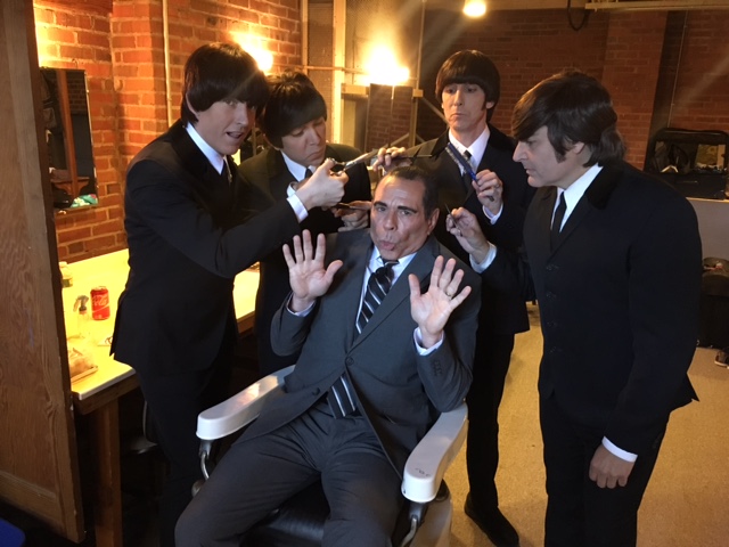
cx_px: 364
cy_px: 274
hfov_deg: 61.7
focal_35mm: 29
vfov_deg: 48.2
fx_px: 611
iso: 250
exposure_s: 1/15
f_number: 2.2
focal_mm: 4.15
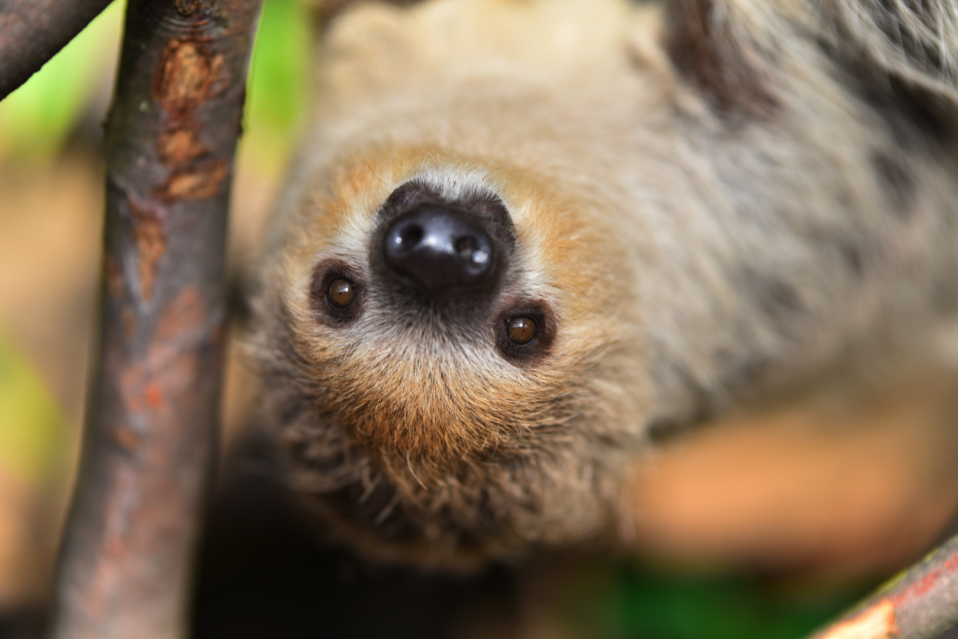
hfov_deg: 19.4
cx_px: 479
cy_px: 320
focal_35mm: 105
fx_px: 2795
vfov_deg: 13.1
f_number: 1.6
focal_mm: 105
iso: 64
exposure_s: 1/400
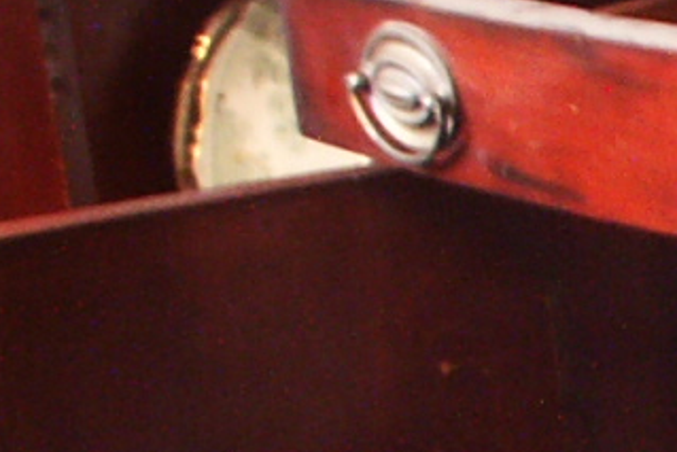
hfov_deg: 9.7
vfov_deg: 7.0
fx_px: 3575
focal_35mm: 190
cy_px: 951
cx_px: 1562
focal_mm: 7.2
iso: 100
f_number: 5
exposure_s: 1/1.67
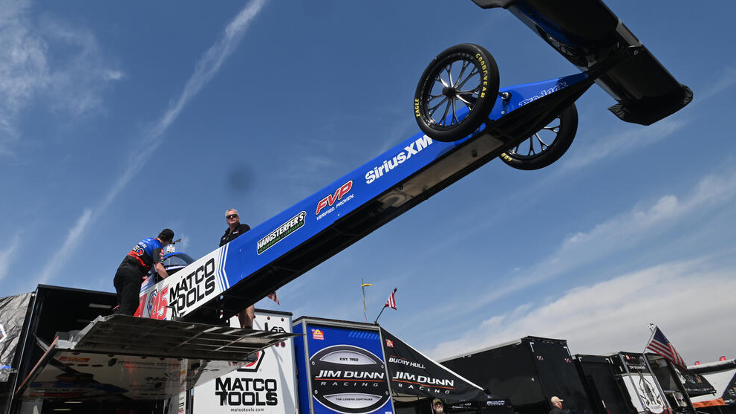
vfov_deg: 49.3
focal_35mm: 23
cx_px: 287
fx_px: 449
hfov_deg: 77.6
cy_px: 176
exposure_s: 1/400
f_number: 11
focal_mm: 17
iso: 200
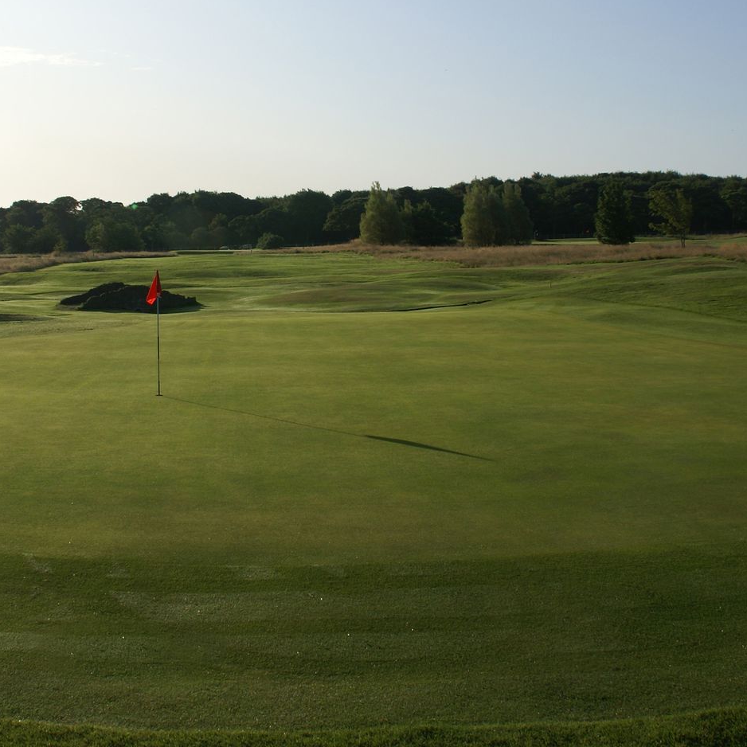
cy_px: 290
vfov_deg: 35.9
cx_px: 252
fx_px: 1147
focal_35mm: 47
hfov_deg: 35.7
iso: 100
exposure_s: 1/320
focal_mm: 18
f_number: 8
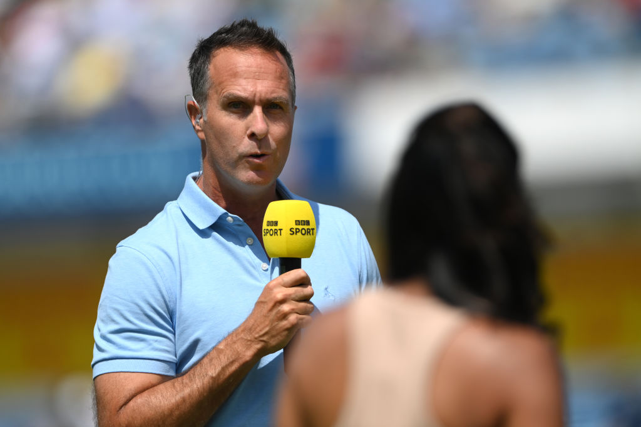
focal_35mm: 600
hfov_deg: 3.4
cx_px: 320
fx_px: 10684
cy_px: 214
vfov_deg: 2.3
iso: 200
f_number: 4.5
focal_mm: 600
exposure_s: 1/3200
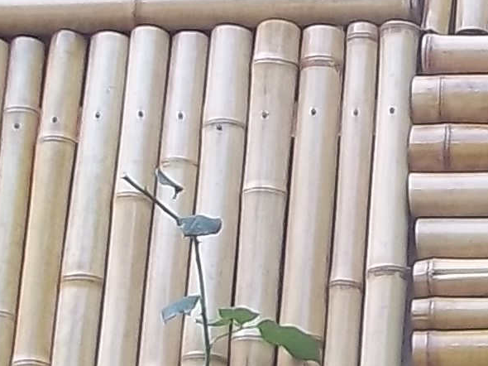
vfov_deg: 6.8
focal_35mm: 217
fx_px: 3058
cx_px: 871
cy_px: 233
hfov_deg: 8.8
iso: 80
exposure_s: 1/80
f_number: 2.9
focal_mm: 5.7
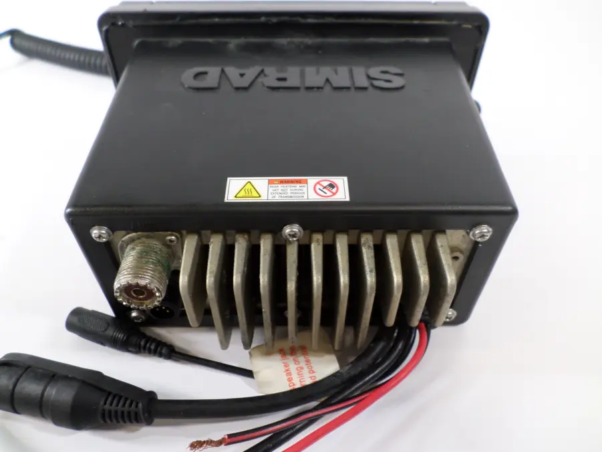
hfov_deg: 69.4
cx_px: 301
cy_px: 226
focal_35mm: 25
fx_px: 435
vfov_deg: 54.9
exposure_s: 1/30
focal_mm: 4.5
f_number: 2.5
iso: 120
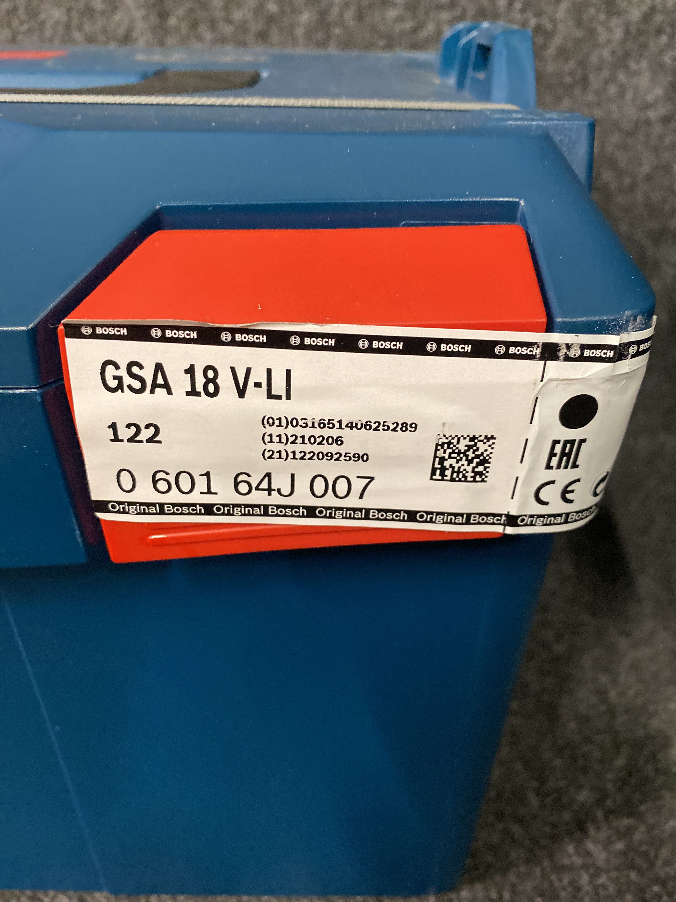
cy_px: 451
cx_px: 338
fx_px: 677
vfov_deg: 67.3
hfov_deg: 53.1
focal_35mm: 26
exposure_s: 1/60
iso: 400
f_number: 1.8
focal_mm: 4.25
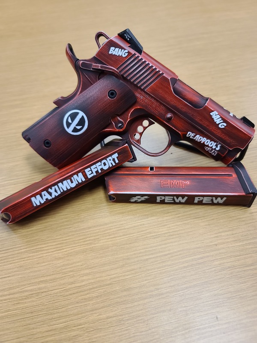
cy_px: 172
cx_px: 128
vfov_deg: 69.4
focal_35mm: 25
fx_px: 247
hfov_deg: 54.9
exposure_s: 1/60
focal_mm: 7
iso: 200
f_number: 1.8
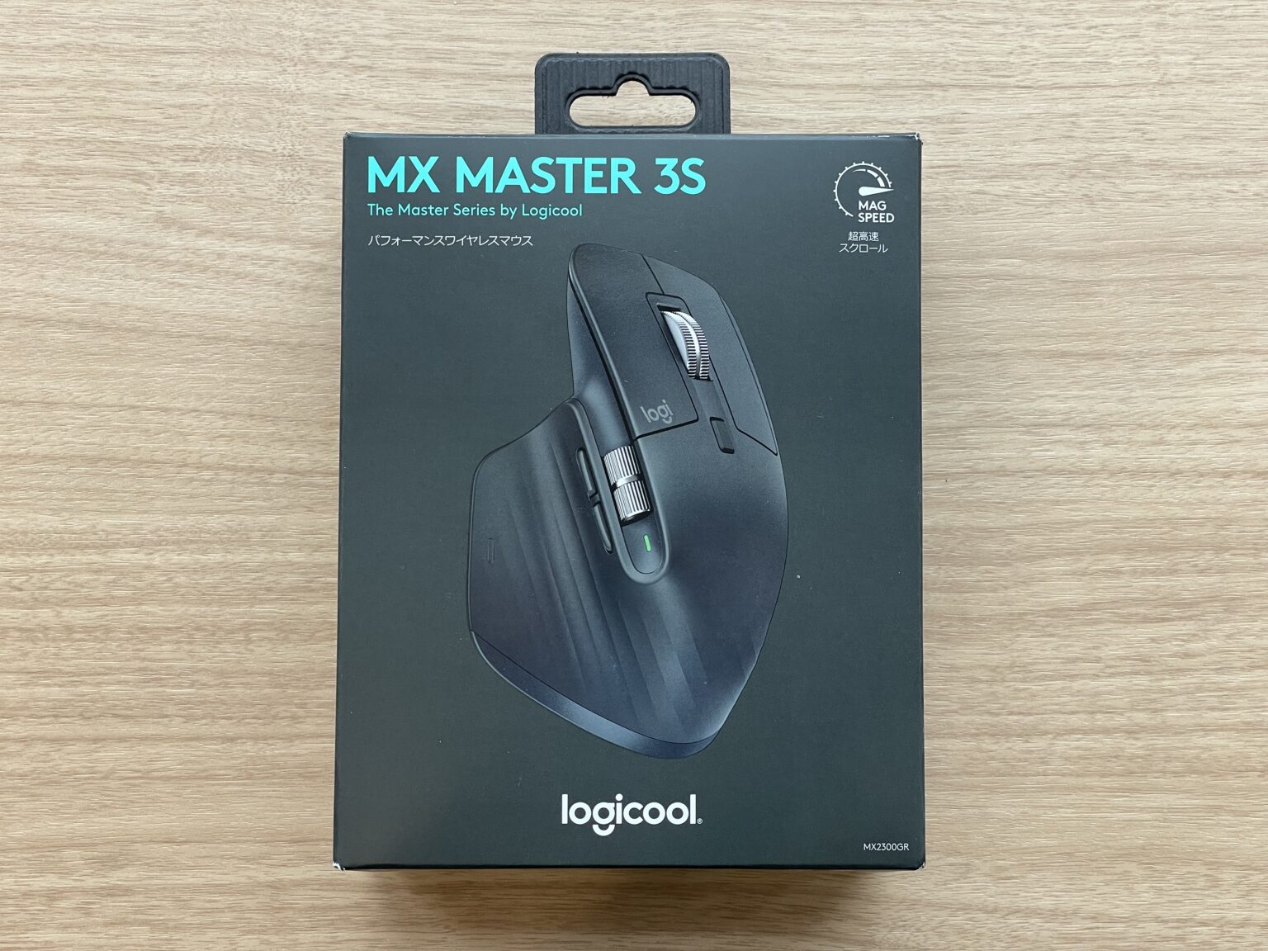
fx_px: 1905
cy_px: 476
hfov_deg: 36.8
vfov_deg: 28.0
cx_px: 634
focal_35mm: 52
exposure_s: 1/99
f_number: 2
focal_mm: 6
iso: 50
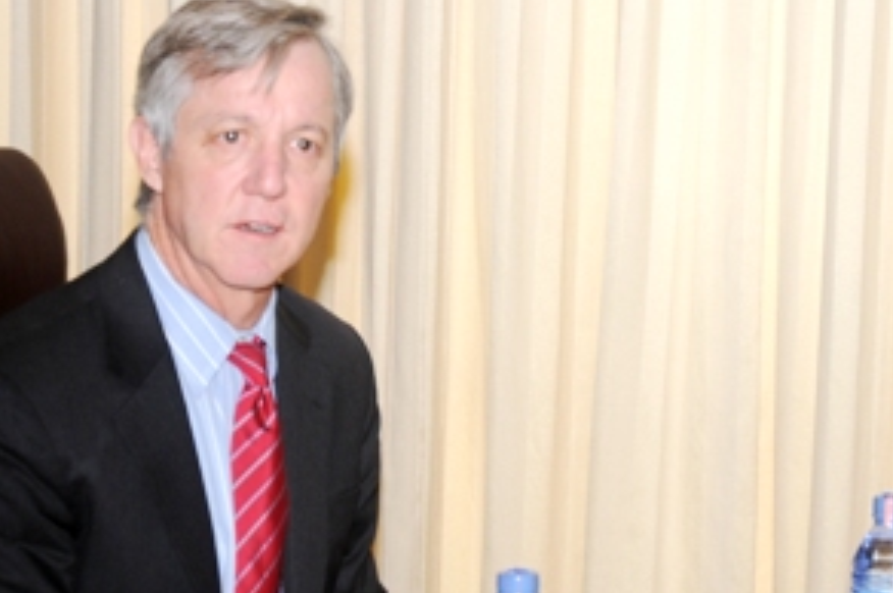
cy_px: 251
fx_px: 3445
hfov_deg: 14.6
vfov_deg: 9.8
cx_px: 820
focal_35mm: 139
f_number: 5
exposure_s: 1/60
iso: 250
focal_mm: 45
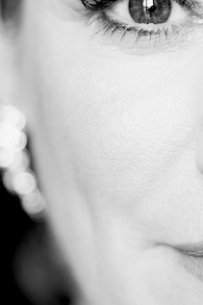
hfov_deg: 5.1
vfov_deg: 7.7
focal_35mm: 268
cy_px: 140
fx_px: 2269
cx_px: 257
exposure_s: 1/100
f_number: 1.4
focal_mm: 85
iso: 160
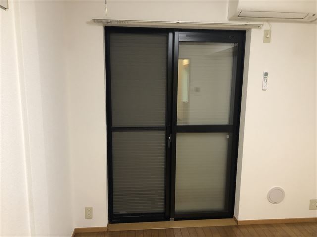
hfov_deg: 63.4
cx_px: 158
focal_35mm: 28
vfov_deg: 49.7
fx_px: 256
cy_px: 118
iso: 100
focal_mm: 3.99
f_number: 1.8
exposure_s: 1/14
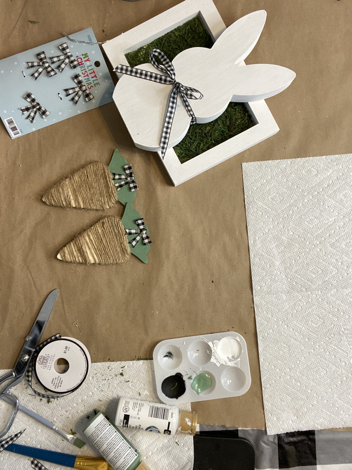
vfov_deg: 60.0
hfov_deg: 46.8
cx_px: 176
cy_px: 235
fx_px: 407
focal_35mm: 30
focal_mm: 2.71
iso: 200
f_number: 2.2
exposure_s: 1/60
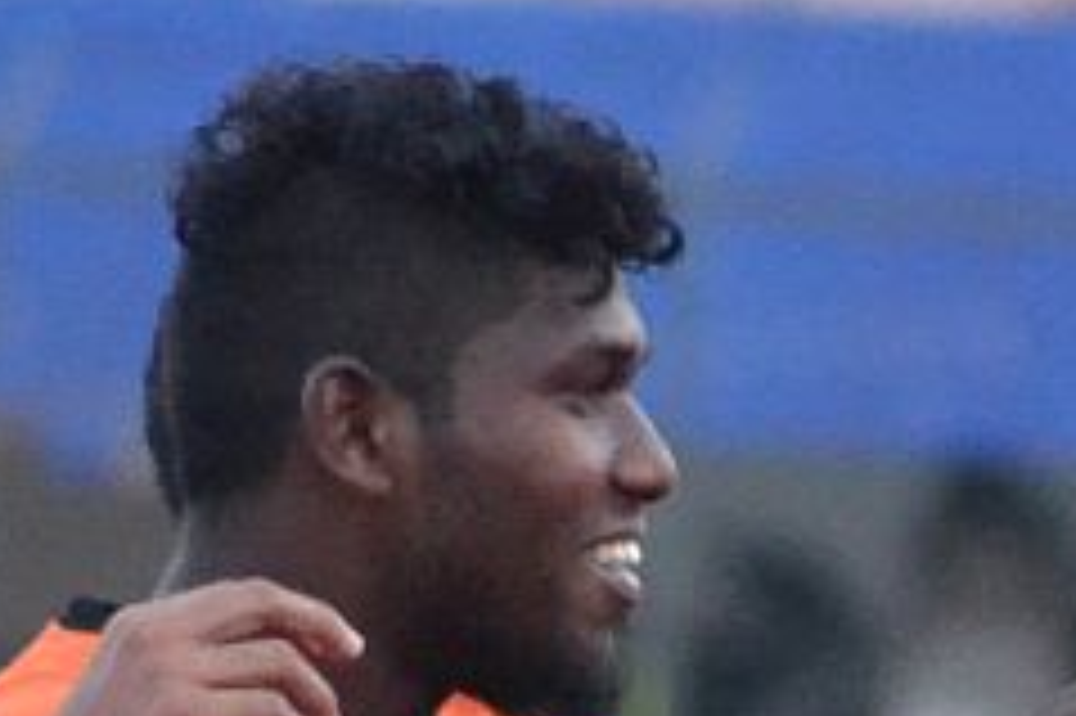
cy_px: 1554
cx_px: 1211
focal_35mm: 1477
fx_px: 44114
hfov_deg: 1.4
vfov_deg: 0.9
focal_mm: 170
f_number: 4.5
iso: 3200
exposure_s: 1/500
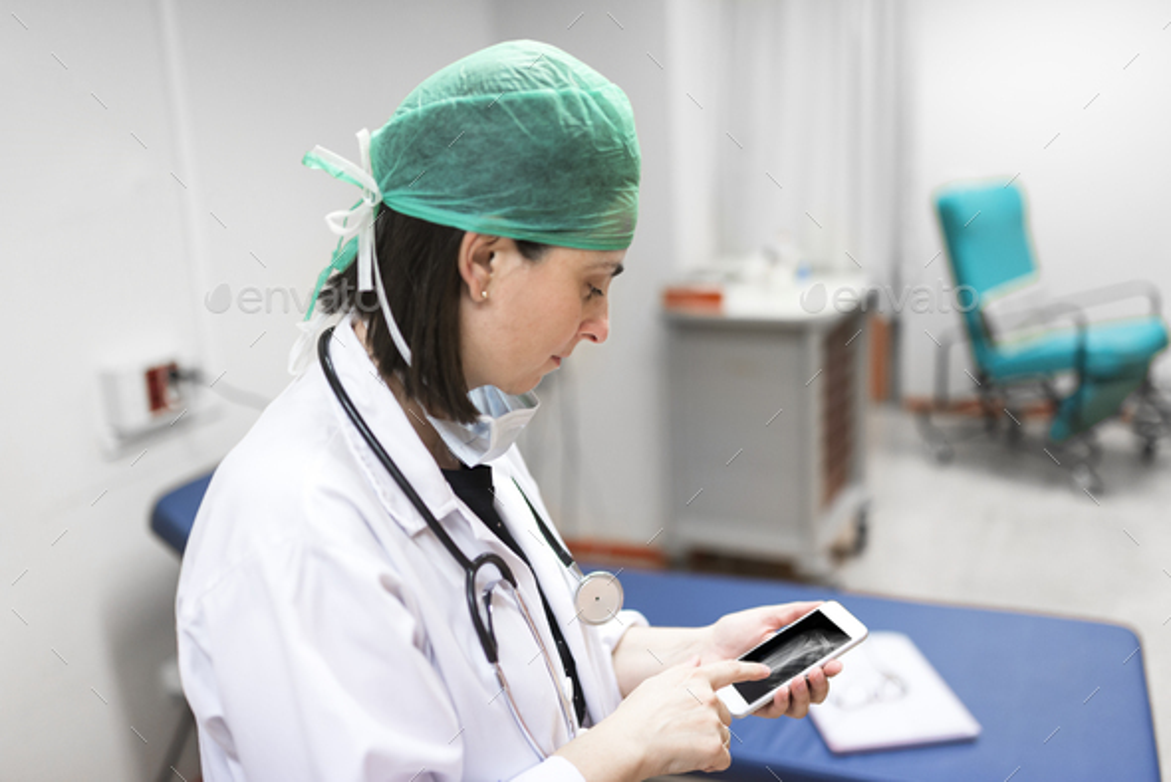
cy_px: 391
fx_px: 1139
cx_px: 586
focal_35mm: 35
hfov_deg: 54.4
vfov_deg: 37.9
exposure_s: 1/400
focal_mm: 35
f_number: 1.4
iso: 400
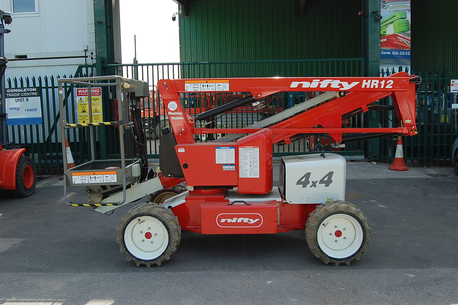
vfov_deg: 36.8
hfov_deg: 53.2
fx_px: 458
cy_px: 152
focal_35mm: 36
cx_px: 229
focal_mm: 24
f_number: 6.3
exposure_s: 1/160
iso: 200
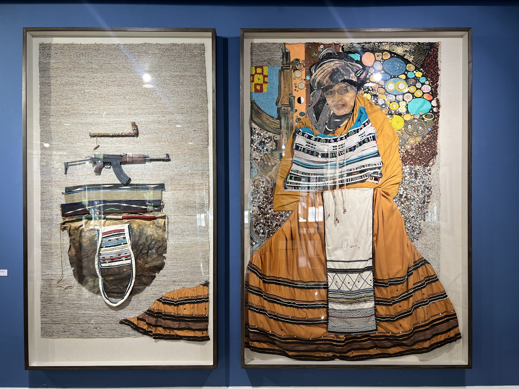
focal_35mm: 26
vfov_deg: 53.1
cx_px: 260
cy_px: 194
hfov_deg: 67.3
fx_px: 390
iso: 64
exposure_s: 1/100
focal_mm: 5.7
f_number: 1.5
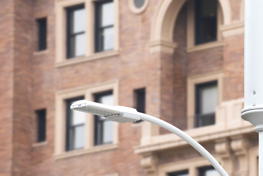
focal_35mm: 391
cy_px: 100
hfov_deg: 5.3
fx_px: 2856
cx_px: 246
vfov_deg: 3.5
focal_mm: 200
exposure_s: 1/1000
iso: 640
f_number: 5.6
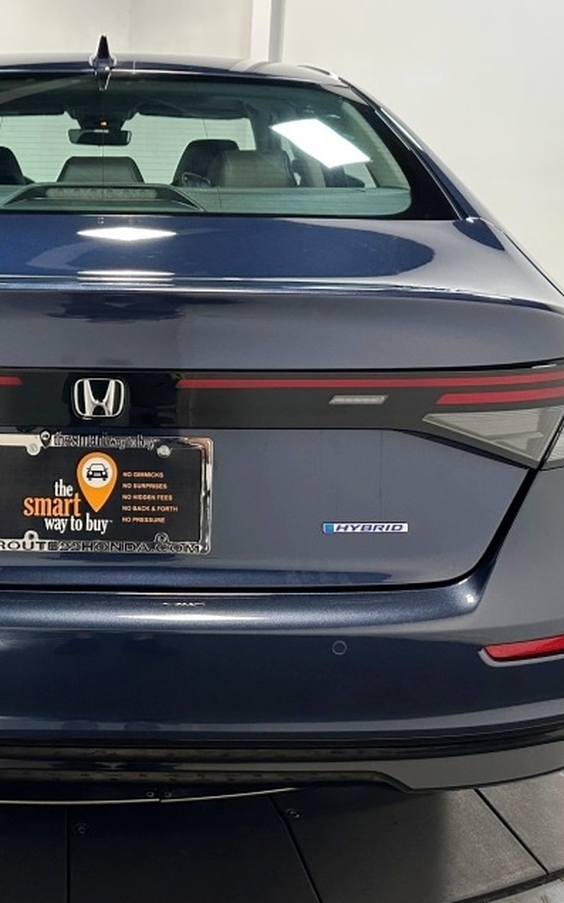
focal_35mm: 41
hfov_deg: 30.3
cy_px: 424
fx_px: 1008
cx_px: 97
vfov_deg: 48.2
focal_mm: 6.86
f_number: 1.78
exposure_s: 1/60
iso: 400
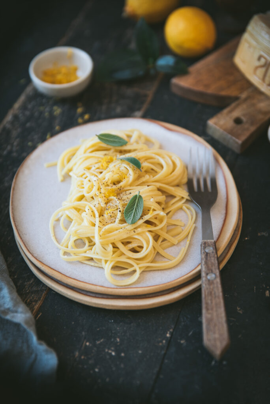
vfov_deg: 32.4
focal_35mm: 62
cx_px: 135
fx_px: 697
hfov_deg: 21.9
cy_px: 202
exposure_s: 1/50
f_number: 2.8
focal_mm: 62
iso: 100
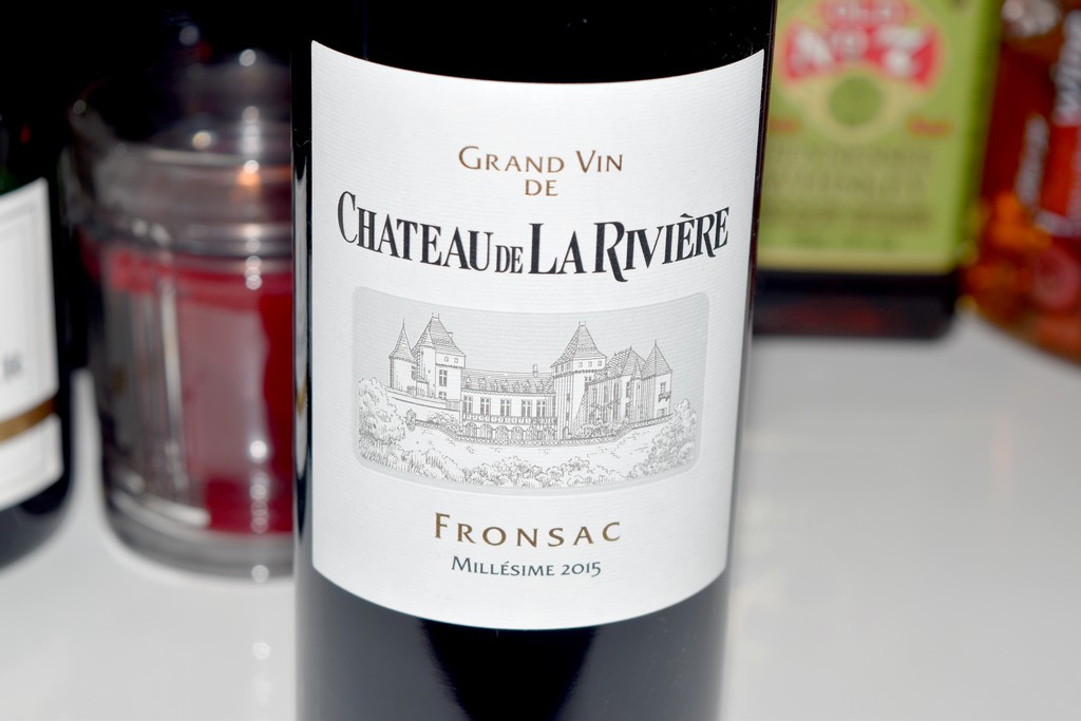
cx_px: 540
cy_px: 360
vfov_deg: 17.5
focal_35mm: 78
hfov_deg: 26.0
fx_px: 2342
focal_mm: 52
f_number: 8
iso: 100
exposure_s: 1/60
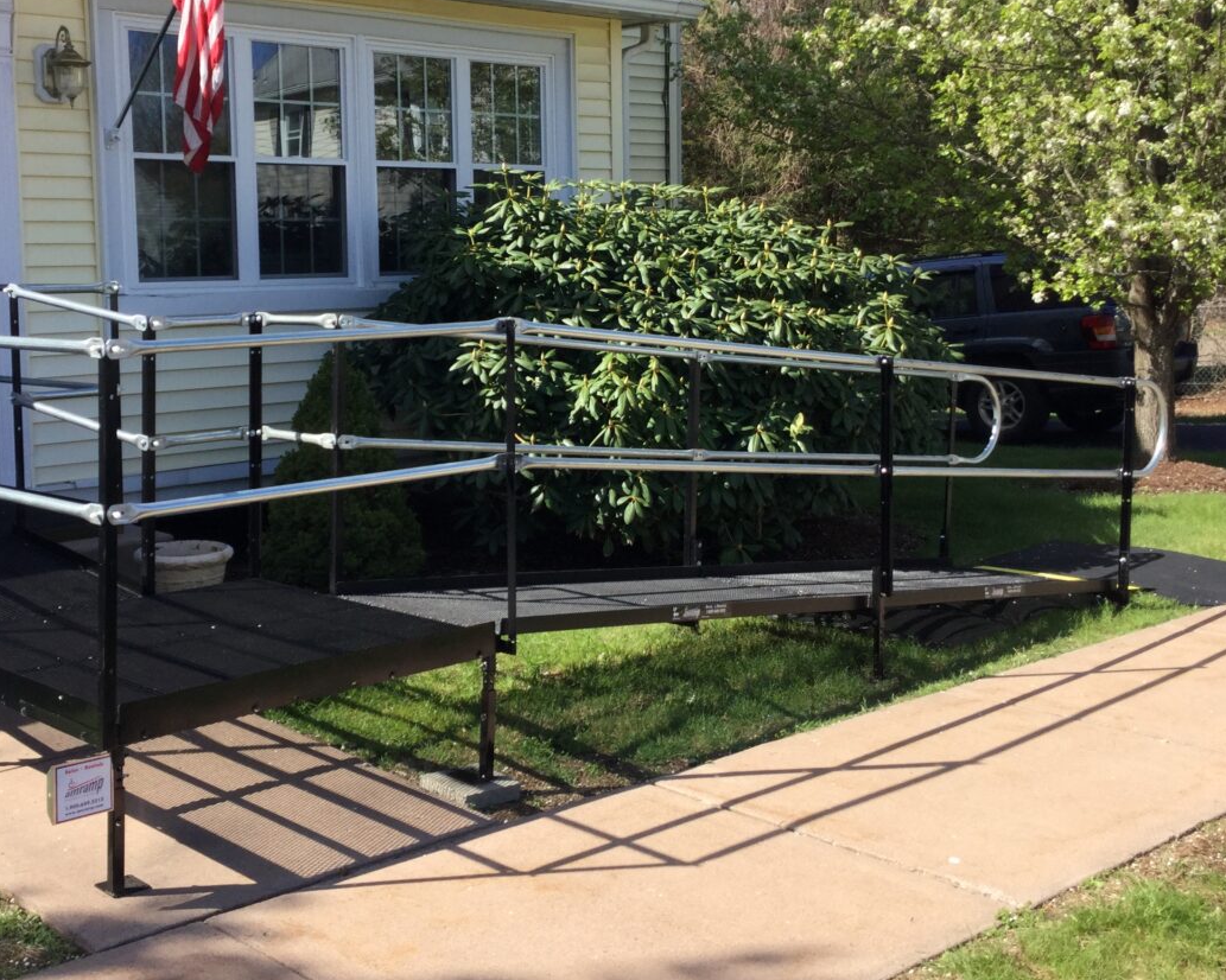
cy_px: 411
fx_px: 1633
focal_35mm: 45
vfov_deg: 33.4
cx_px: 470
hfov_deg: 40.9
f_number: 2.4
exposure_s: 1/562
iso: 25
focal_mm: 3.3
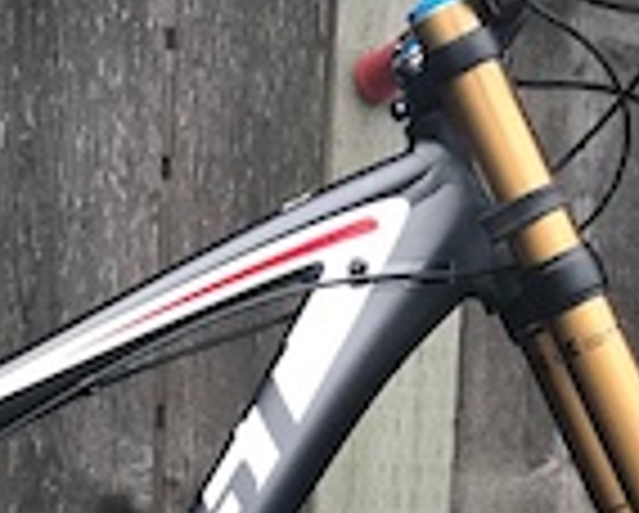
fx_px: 2916
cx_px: 40
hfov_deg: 12.4
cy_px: 742
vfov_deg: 9.8
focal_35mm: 154
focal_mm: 3.99
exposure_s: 1/471
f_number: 1.8
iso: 20
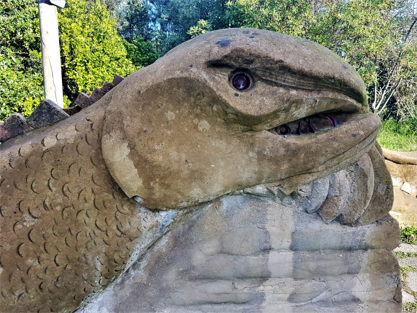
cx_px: 208
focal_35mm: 26
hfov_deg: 67.3
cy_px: 156
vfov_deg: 53.1
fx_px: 313
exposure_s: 1/224
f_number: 1.7
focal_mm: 4.2
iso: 40
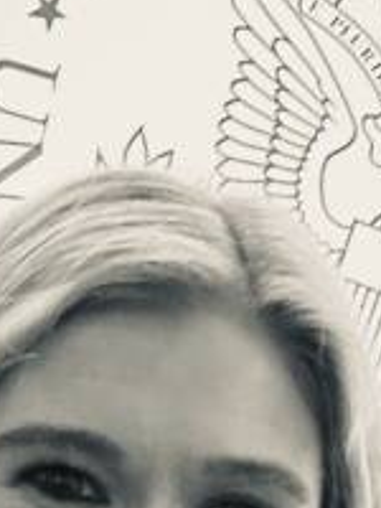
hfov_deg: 13.5
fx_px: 1585
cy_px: 711
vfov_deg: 16.9
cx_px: 366
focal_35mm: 108
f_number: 1.9
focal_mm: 2.69
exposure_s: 1/30
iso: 400
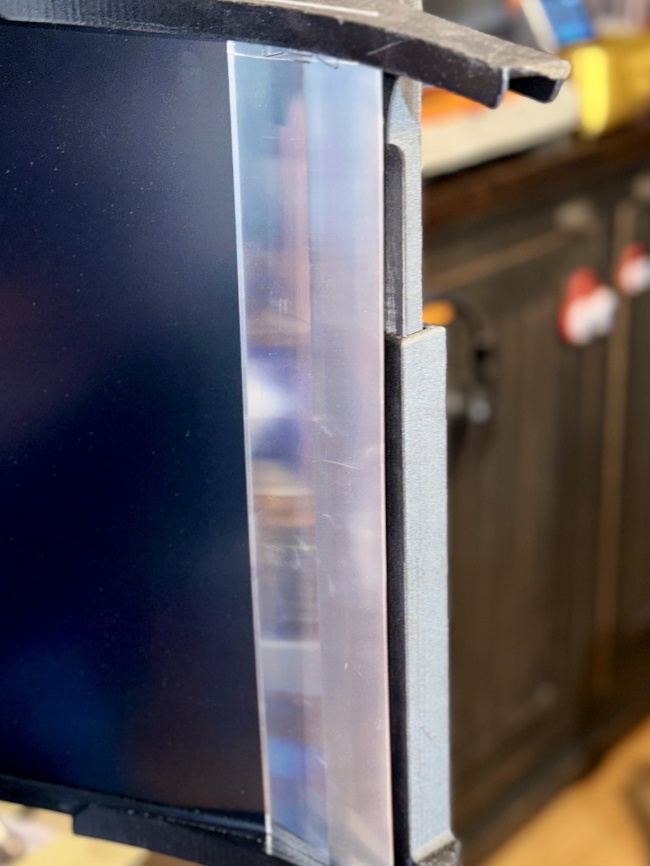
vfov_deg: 26.6
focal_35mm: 73
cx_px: 347
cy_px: 534
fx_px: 1827
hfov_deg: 20.2
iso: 64
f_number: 1.78
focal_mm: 6.86
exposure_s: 1/9
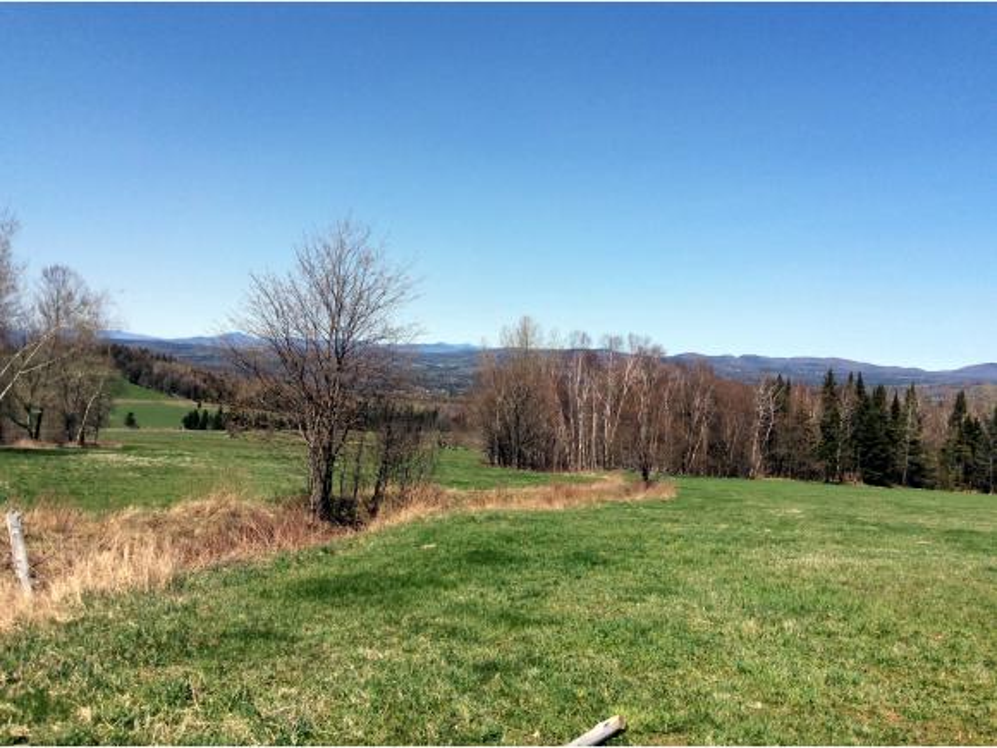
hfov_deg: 56.8
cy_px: 374
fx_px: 922
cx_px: 498
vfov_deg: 44.2
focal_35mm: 32
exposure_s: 1/1546
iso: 32
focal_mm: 3.3
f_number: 2.4
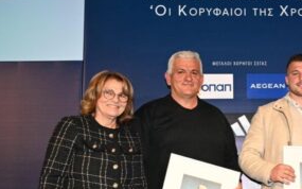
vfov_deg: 24.6
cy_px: 142
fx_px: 428
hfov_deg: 37.1
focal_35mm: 52
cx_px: 254
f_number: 4.5
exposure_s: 1/200
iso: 320
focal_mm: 30
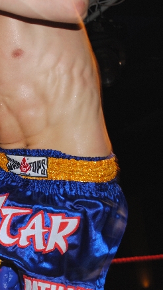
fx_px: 829
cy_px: 154
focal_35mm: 108
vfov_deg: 19.8
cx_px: -23
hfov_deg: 11.1
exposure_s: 1/60
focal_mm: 40
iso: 200
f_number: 5.3
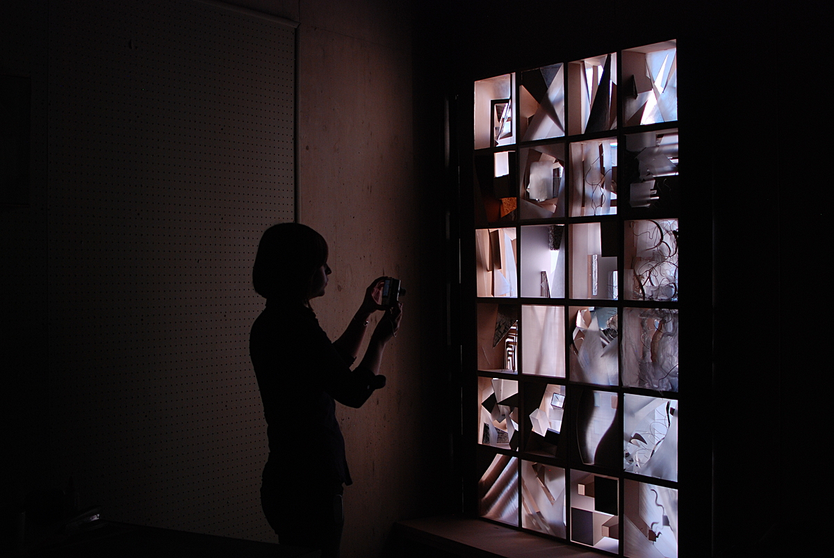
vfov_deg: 25.8
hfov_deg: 37.8
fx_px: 1218
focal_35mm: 52
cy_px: 279
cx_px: 417
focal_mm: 35
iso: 200
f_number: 1.8
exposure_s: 1/1000
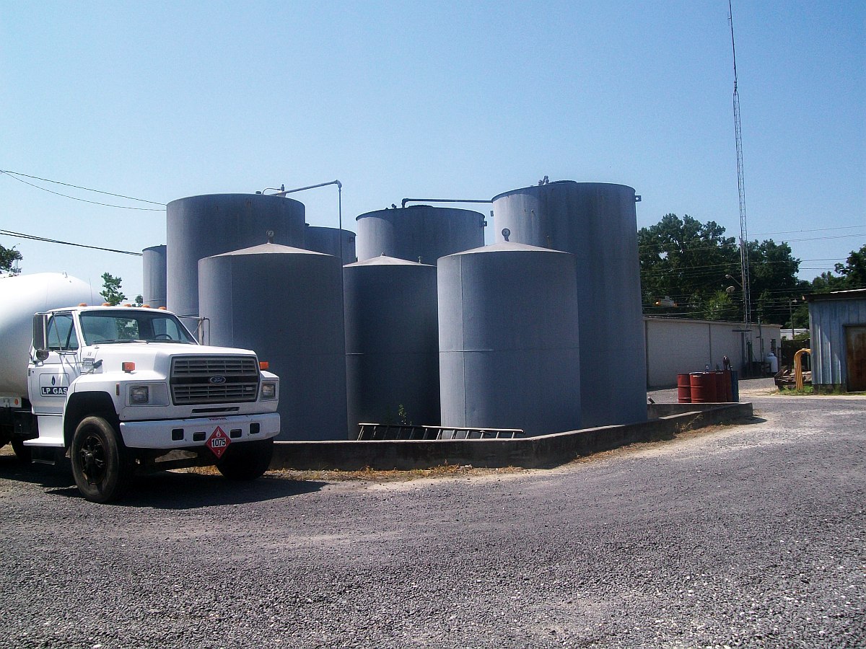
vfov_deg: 39.7
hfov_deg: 51.4
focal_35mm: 36
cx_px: 433
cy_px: 324
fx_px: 901
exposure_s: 1/400
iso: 64
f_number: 4.8
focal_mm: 6
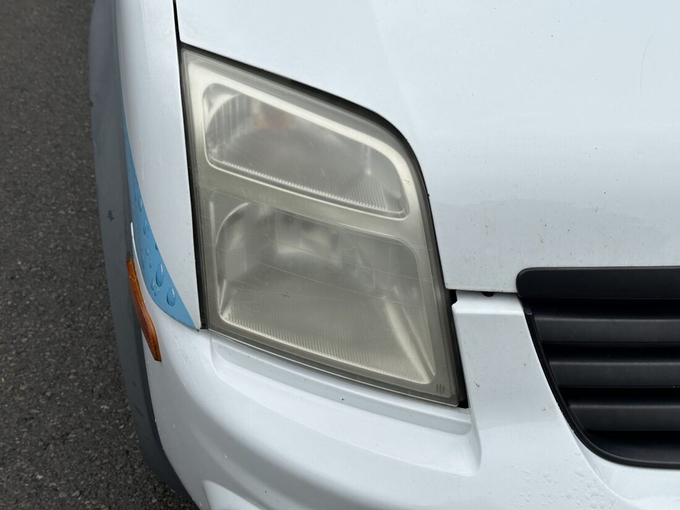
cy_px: 255
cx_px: 340
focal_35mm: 48
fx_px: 943
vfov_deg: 30.3
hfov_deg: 39.7
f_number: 1.78
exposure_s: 1/4016
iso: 64
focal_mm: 6.86
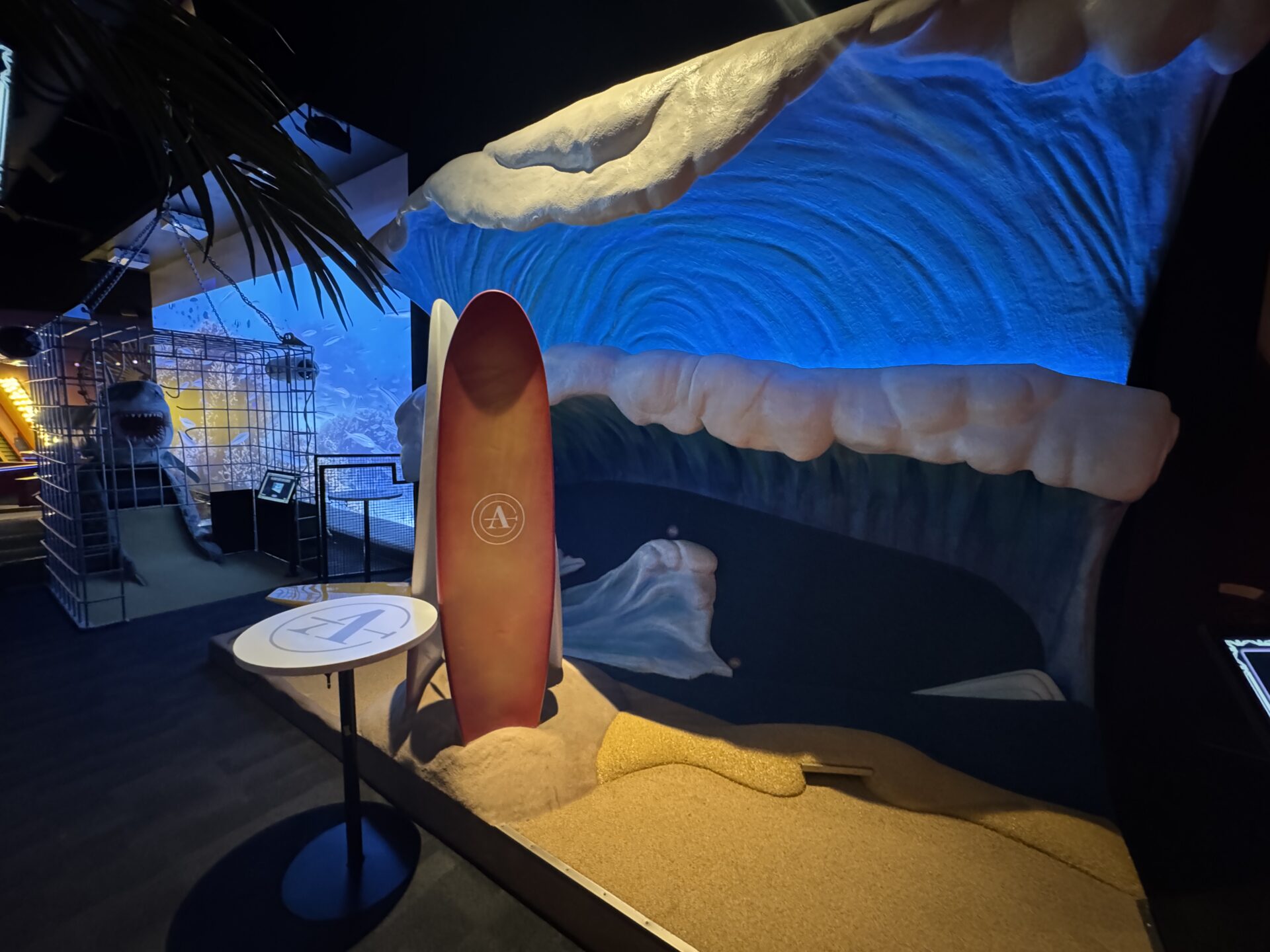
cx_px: 635
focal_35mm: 14
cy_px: 476
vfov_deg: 85.7
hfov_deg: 102.1
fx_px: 514
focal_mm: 2.22
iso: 1600
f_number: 2.2
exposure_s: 1/40
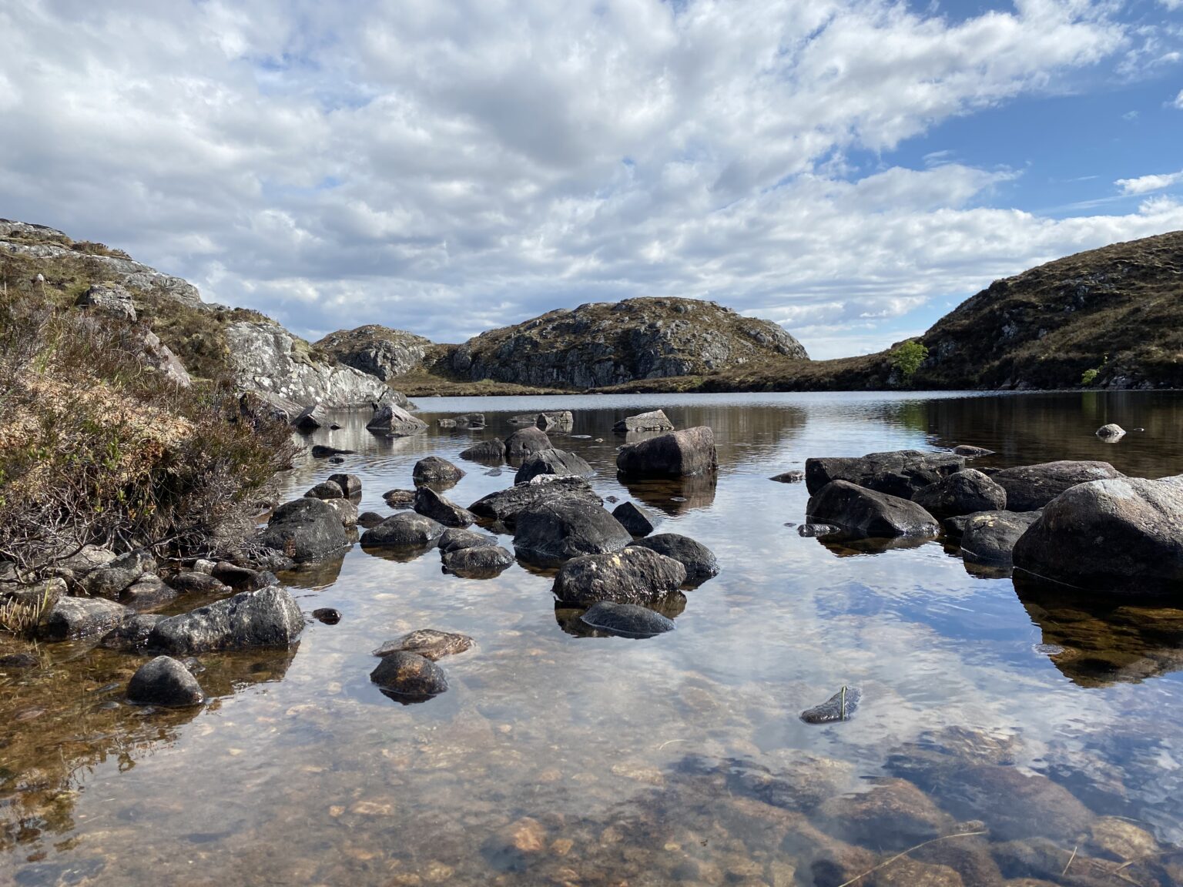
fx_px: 889
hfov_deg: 67.3
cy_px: 444
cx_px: 592
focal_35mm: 26
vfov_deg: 53.1
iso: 32
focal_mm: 4.25
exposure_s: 1/3401
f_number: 1.8
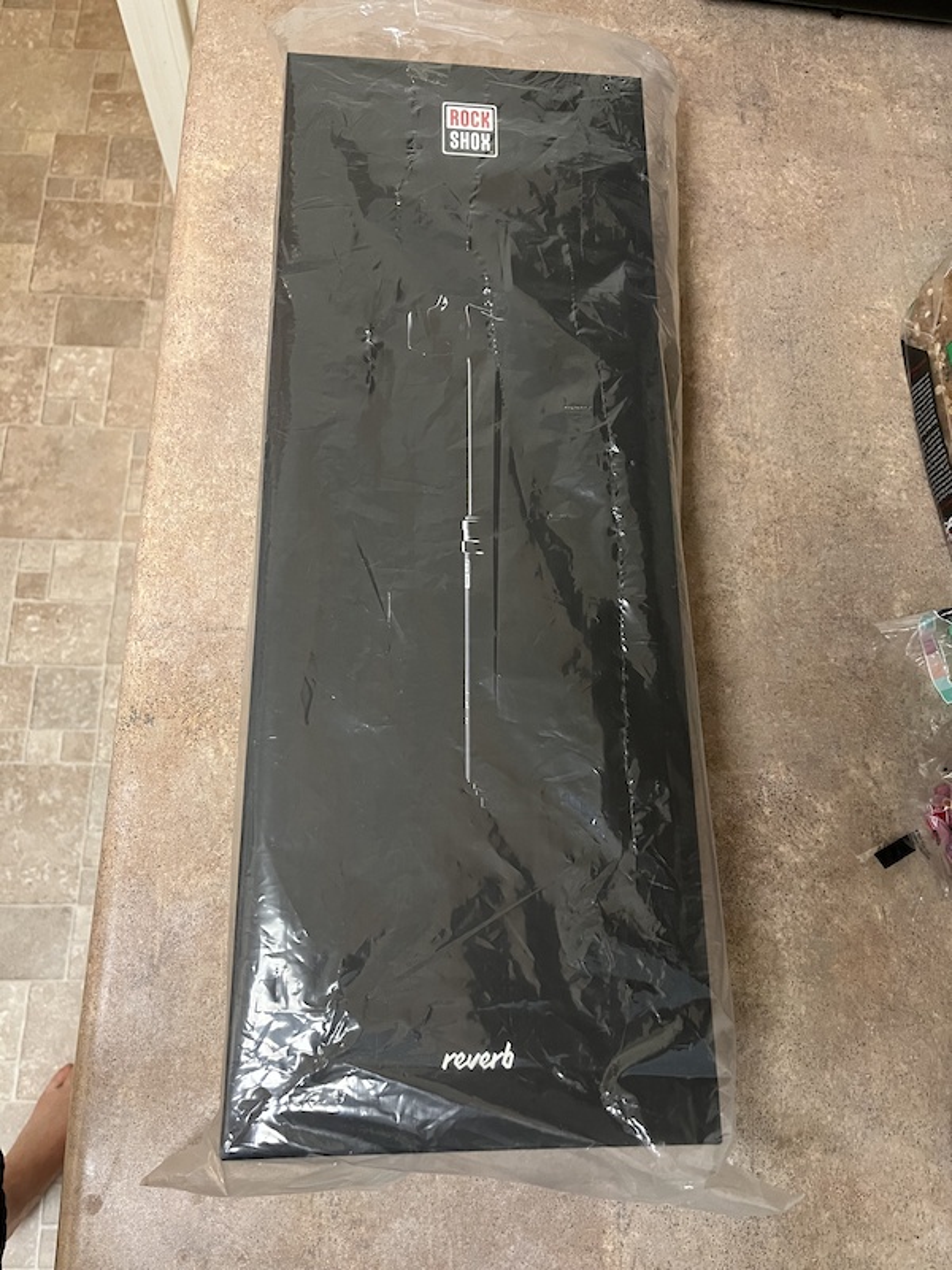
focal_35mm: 26
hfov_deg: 53.1
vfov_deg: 67.3
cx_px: 476
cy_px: 635
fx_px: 953
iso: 400
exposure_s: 1/40
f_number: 1.6
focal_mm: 5.1
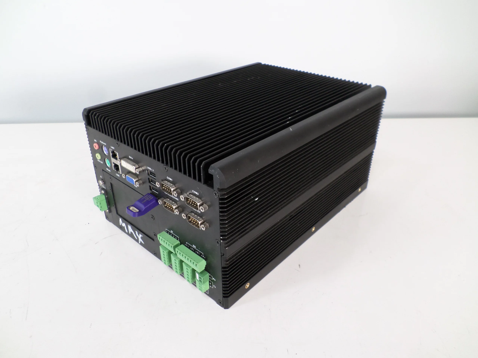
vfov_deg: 54.9
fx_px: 345
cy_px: 179
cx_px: 239
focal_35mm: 25
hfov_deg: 69.4
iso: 80
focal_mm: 4.5
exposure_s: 1/30
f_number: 2.5
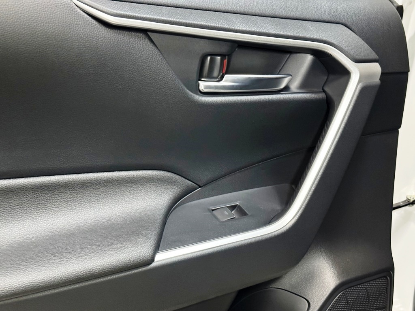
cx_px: 208
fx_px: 575
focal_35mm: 48
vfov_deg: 30.3
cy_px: 156
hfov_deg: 39.7
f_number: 1.78
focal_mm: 6.86
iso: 500
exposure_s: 1/30
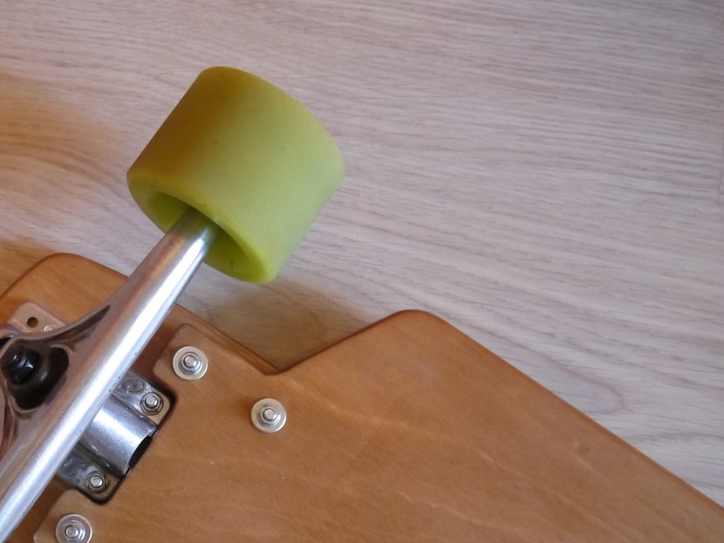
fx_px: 941
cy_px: 424
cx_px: 188
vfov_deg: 31.5
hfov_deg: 41.0
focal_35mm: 45
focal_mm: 14
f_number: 3.5
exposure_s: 1/60
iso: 1000
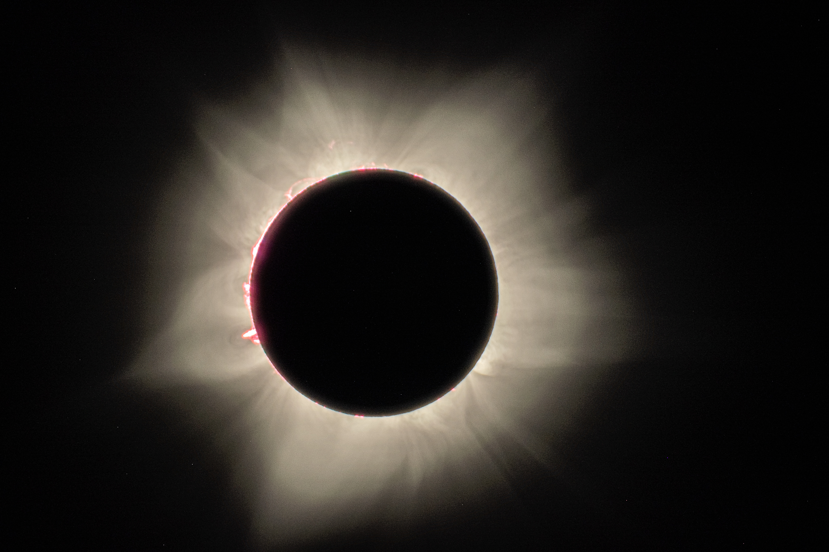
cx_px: 414
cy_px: 276
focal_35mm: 1200
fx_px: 27629
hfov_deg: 1.7
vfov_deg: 1.1
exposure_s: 1/180
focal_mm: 800
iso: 640
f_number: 11
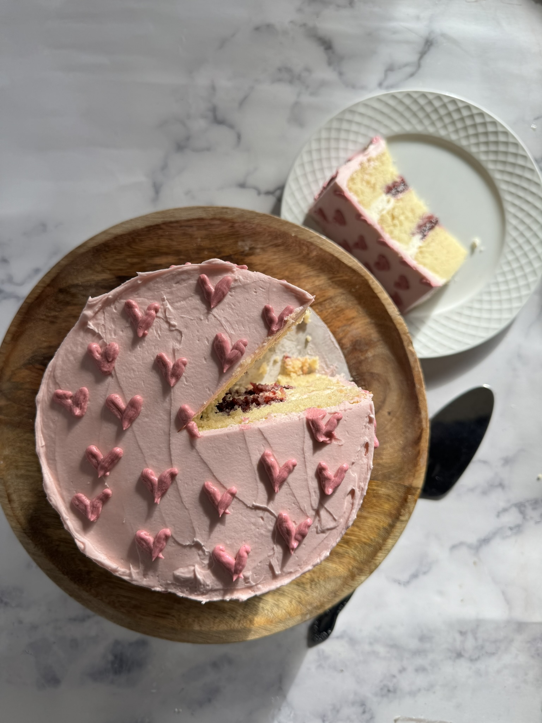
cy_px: 362
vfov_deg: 71.6
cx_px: 271
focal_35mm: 24
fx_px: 501
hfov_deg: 56.8
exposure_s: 1/272
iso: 64
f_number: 1.78
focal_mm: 6.86
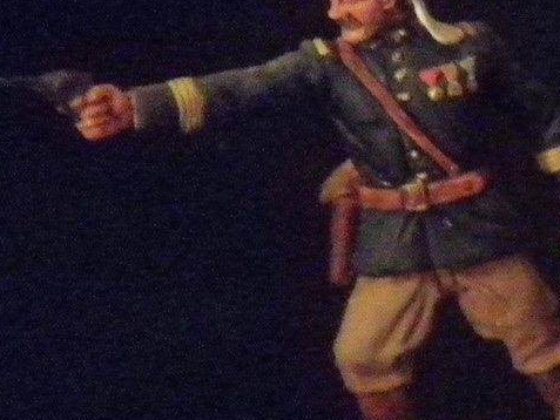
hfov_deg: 13.5
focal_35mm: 129
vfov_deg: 11.4
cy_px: 21
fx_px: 2087
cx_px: 1045
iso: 800
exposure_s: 1/13
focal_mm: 5.5
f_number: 2.8
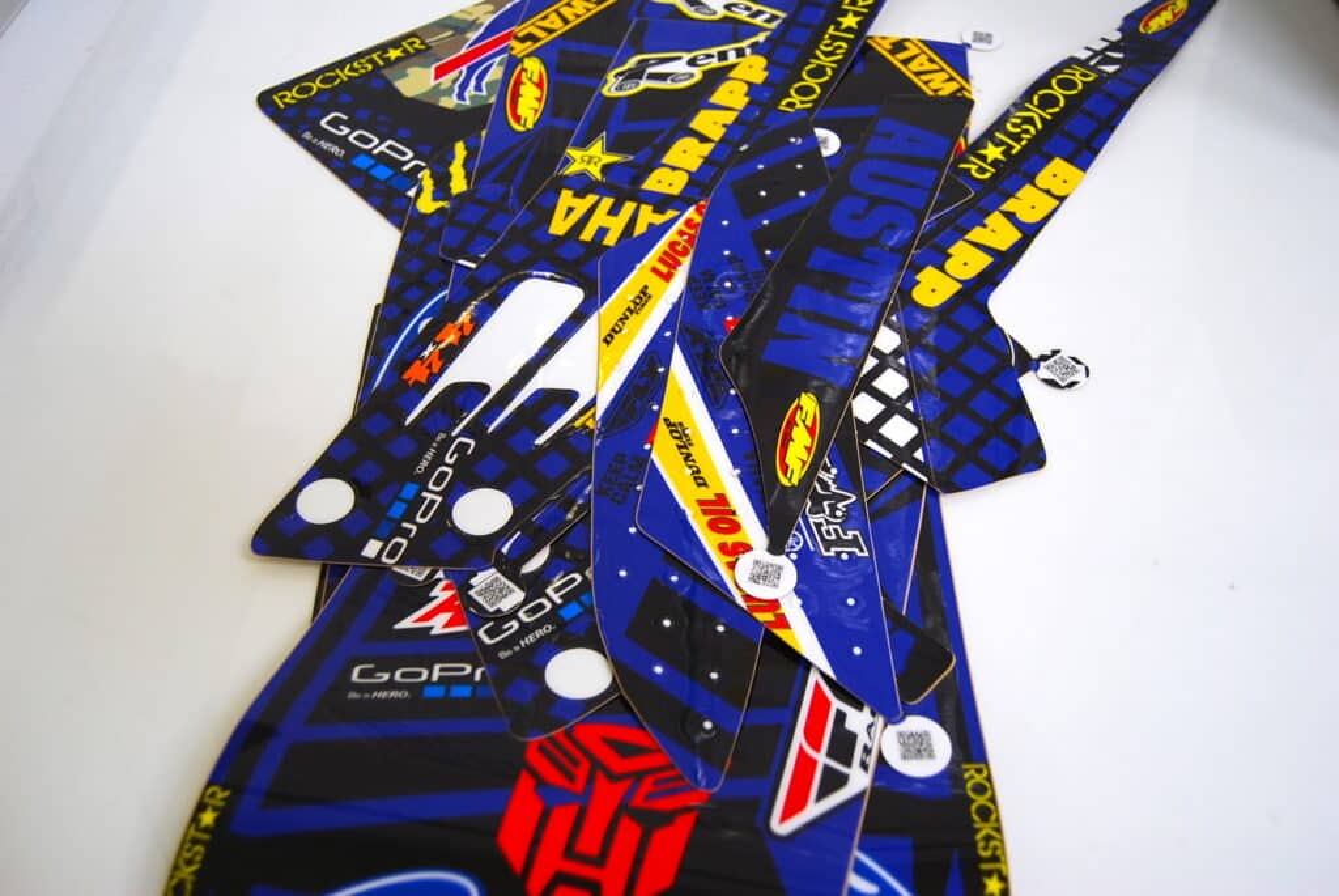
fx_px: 1229
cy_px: 448
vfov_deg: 40.1
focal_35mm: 33
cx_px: 670
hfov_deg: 57.2
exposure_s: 1/30
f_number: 3.8
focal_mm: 22
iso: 250
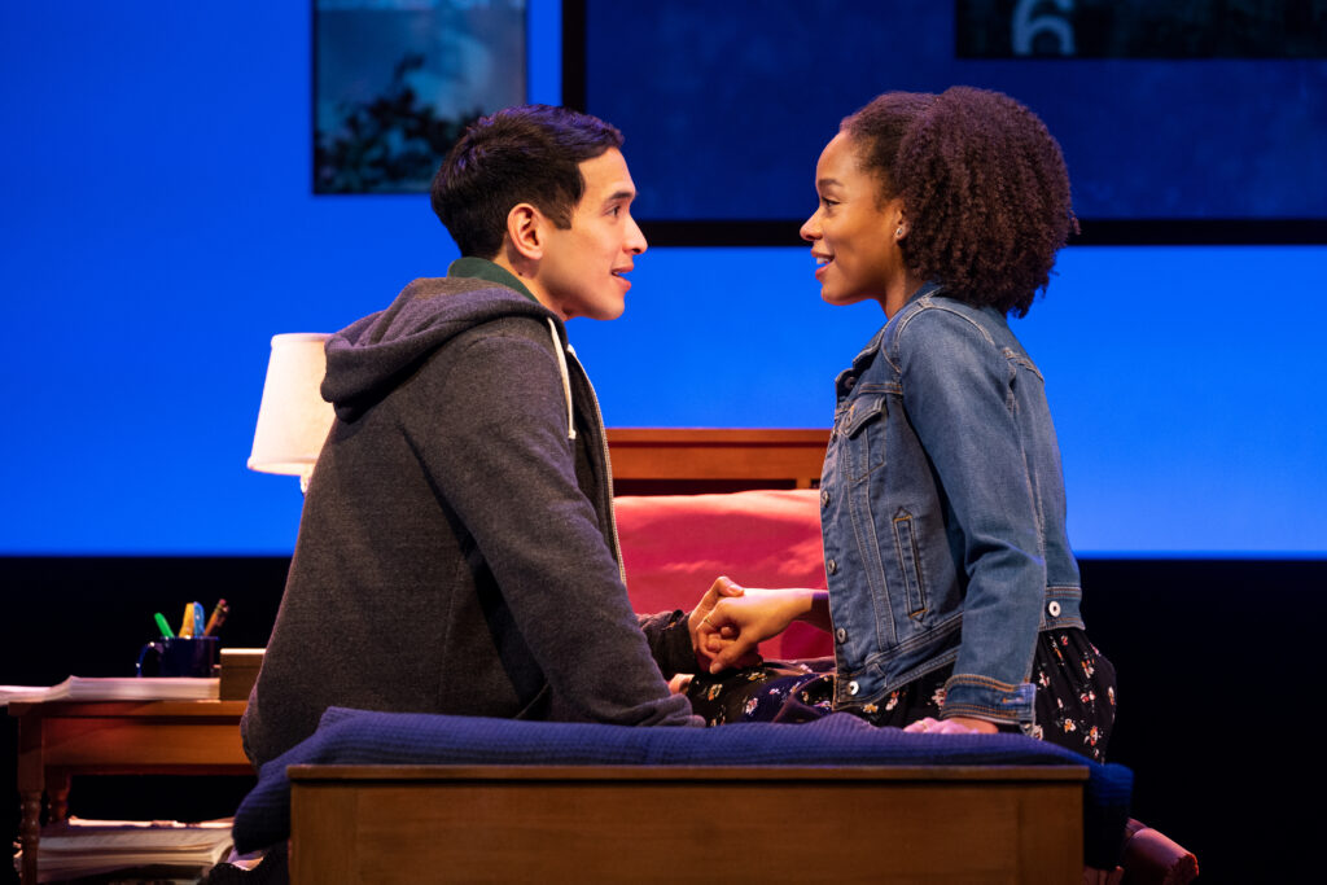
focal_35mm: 121
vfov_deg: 11.3
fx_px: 4461
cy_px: 442
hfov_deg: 16.9
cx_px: 664
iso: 2500
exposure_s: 1/250
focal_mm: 121
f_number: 4.5
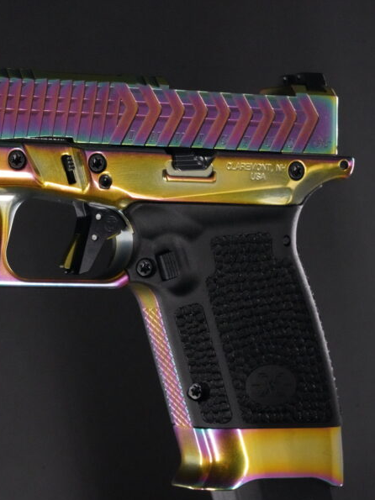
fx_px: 1893
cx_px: 3
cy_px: 251
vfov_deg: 15.1
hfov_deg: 11.2
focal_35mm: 131
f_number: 16
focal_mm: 90
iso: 12800
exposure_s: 1/320
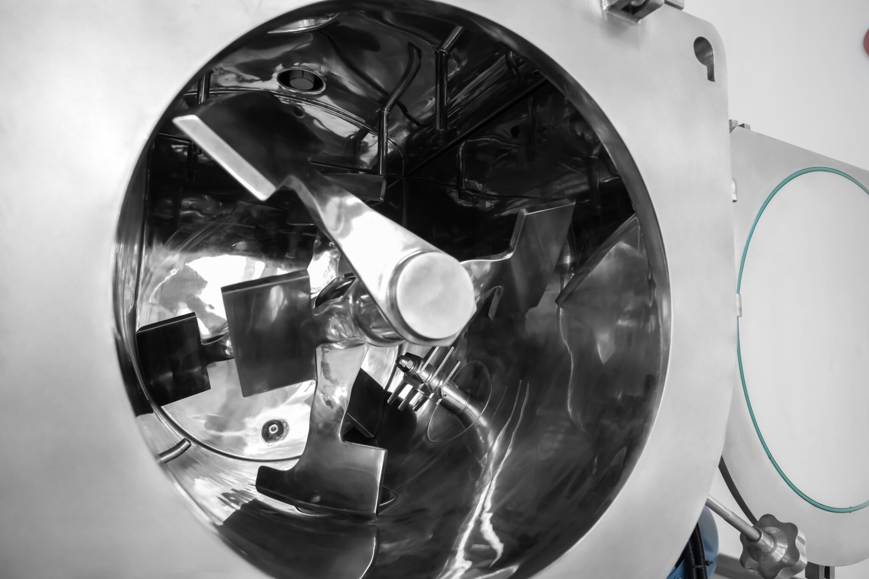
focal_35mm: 24
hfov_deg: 73.7
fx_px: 579
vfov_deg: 53.1
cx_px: 434
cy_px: 290
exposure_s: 1/80
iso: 2500
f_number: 5.6
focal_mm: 24
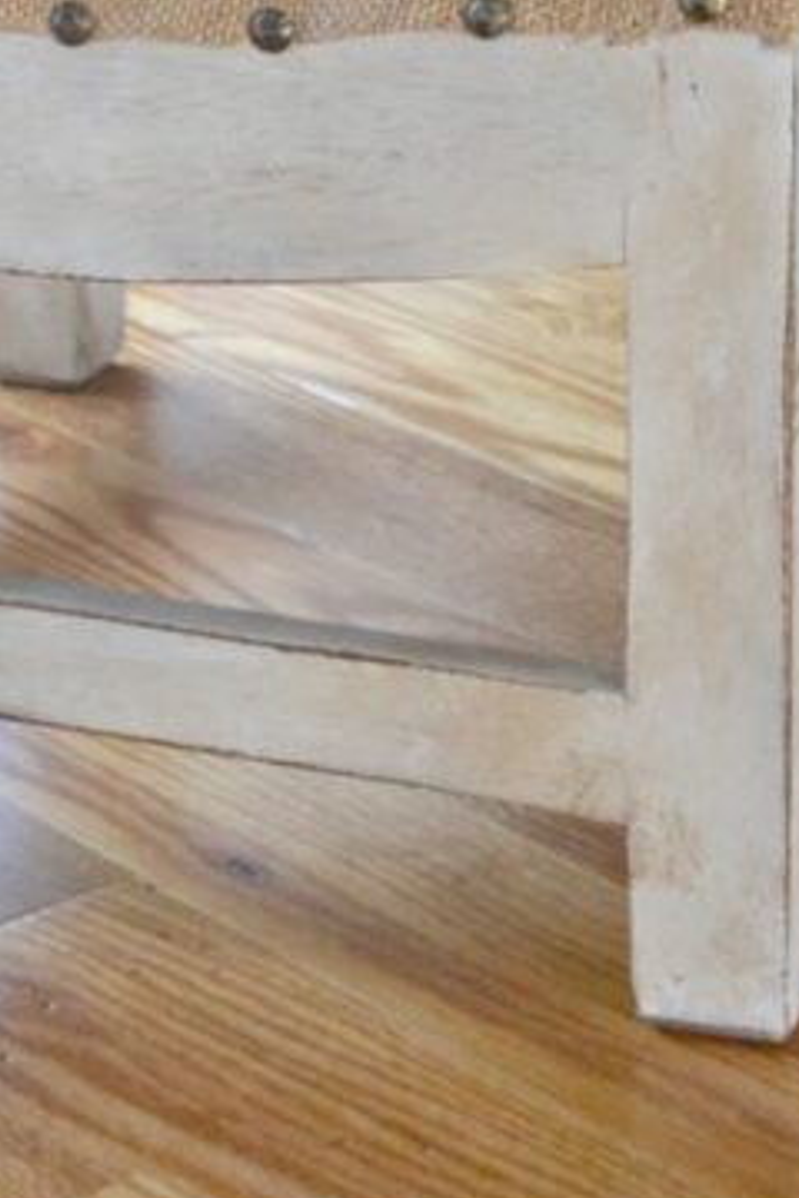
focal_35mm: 113
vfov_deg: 16.5
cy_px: -604
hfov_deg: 12.0
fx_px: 3762
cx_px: 756
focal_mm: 18
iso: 640
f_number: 4
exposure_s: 1/60
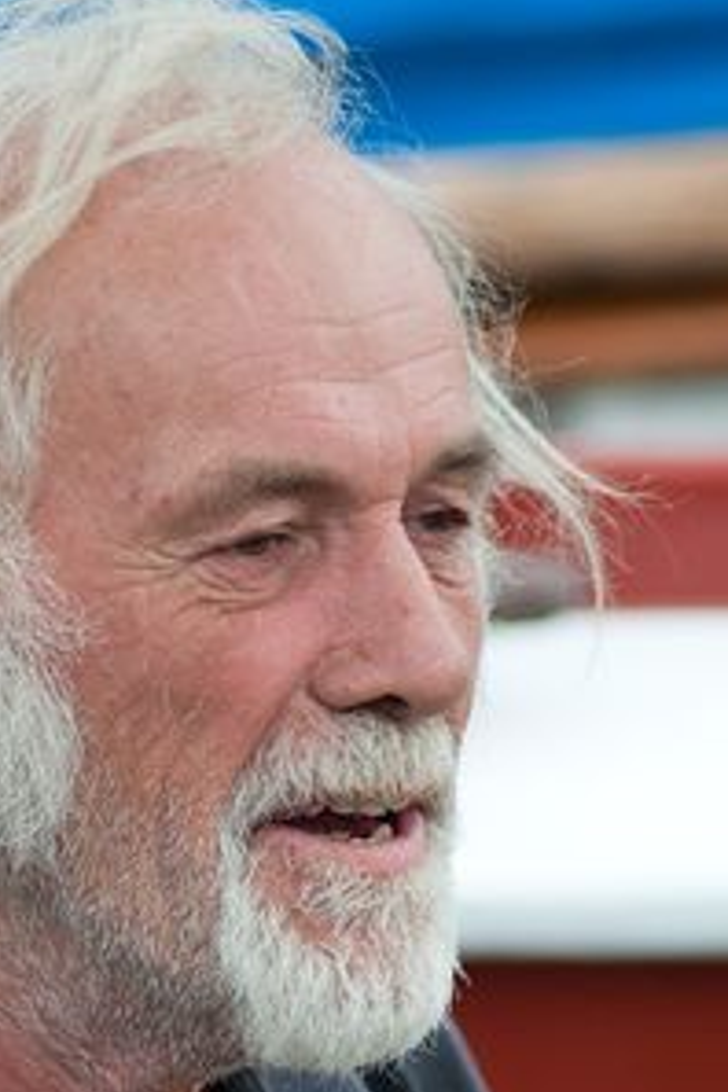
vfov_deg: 2.7
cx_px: 99
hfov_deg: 1.8
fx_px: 23416
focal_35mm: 772
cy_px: 1541
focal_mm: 170
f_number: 2.8
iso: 400
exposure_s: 1/500
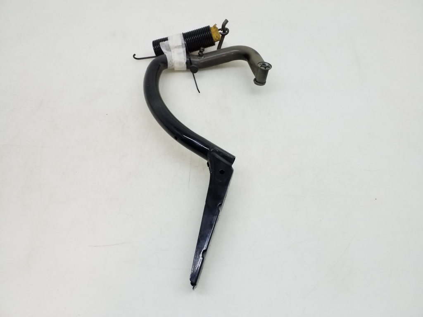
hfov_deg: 65.3
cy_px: 158
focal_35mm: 27
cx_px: 212
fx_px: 330
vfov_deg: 51.4
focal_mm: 3.6
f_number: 1.9
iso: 100
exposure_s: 1/50
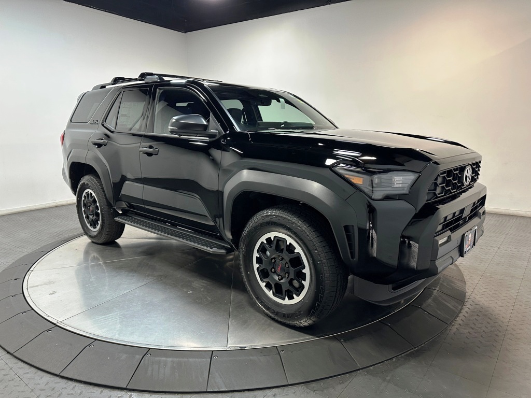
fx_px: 368
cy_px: 199
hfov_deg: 71.6
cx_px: 266
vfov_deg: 56.8
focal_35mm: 24
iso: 320
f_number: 1.78
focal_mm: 6.86
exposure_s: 1/60
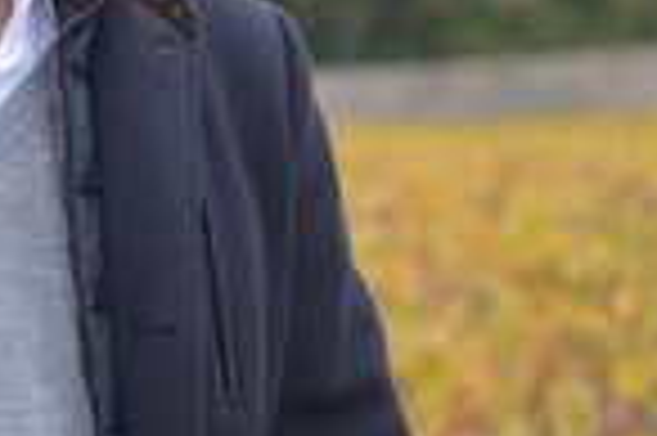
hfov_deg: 8.0
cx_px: -32
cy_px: 45
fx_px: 4685
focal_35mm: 257
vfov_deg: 5.3
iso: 100
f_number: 2.8
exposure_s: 1/200
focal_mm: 50
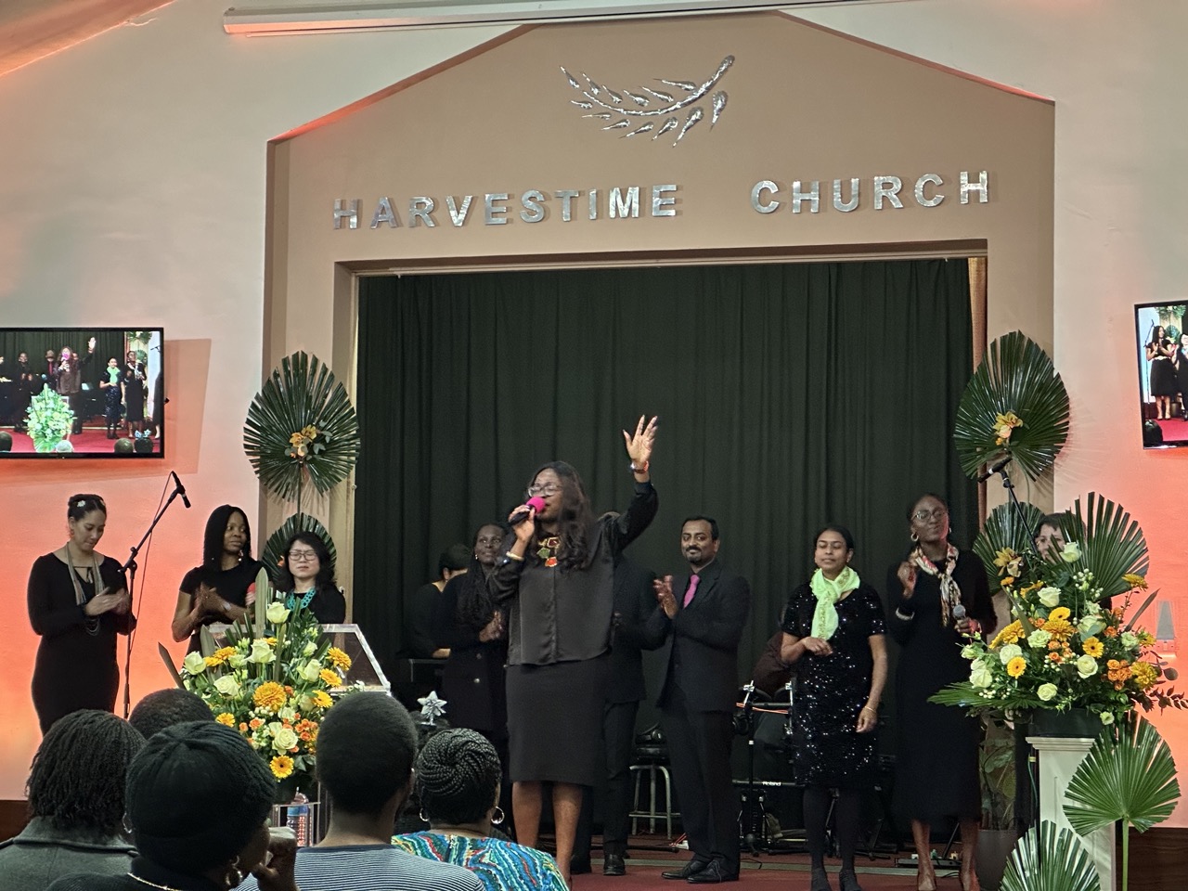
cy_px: 446
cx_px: 594
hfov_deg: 25.3
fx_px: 2643
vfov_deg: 19.1
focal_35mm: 77
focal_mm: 9
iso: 500
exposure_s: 1/34
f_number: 2.8
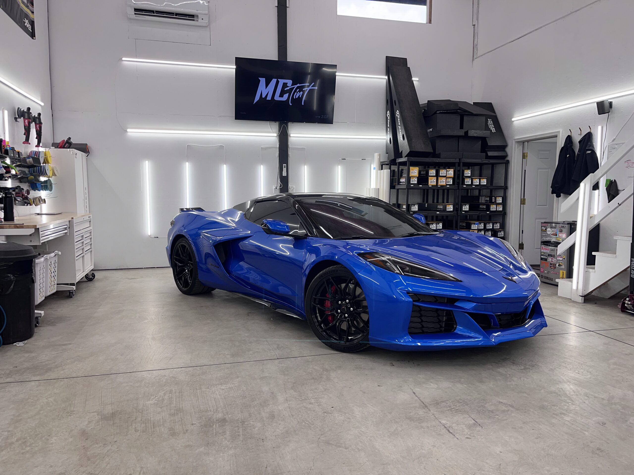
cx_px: 317
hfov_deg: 67.3
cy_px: 238
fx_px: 476
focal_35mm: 26
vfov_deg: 53.1
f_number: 1.6
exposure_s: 1/123
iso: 32
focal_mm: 5.1
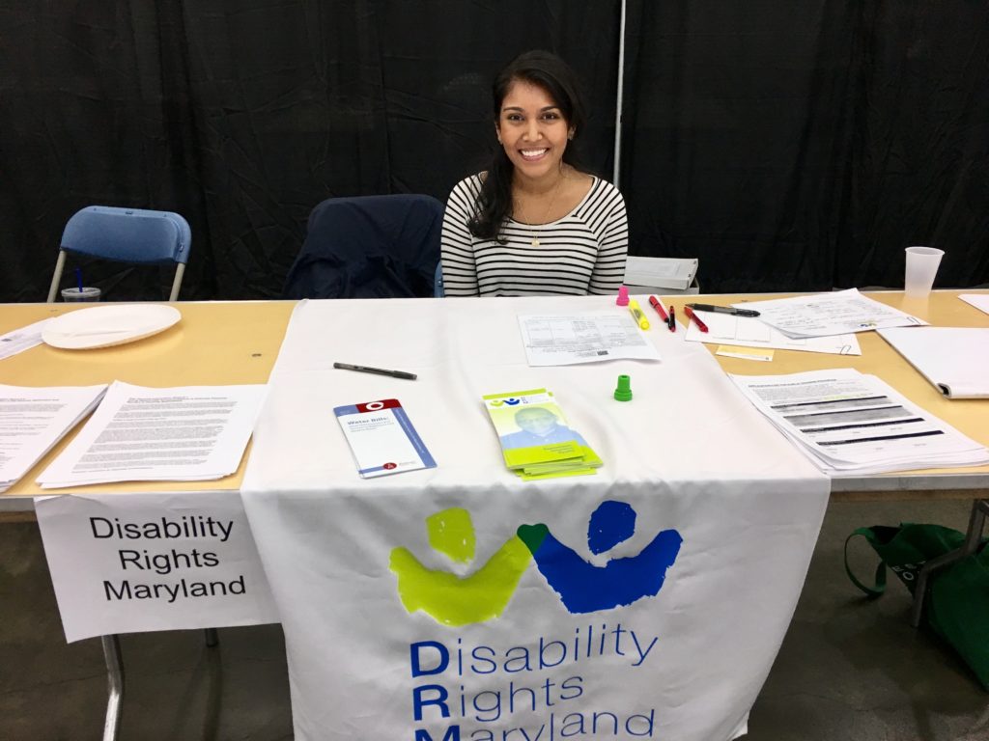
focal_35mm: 29
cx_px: 494
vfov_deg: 48.2
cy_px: 370
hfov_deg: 61.7
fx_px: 829
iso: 40
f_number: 2.2
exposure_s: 1/30
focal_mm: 4.15
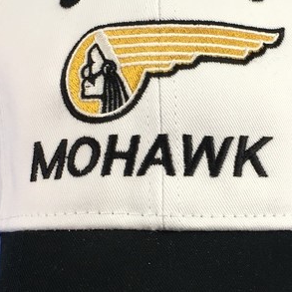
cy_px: 156
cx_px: 191
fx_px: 611
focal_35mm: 64
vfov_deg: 26.9
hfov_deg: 26.8
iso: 40
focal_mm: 4.15
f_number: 2.2
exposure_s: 1/120
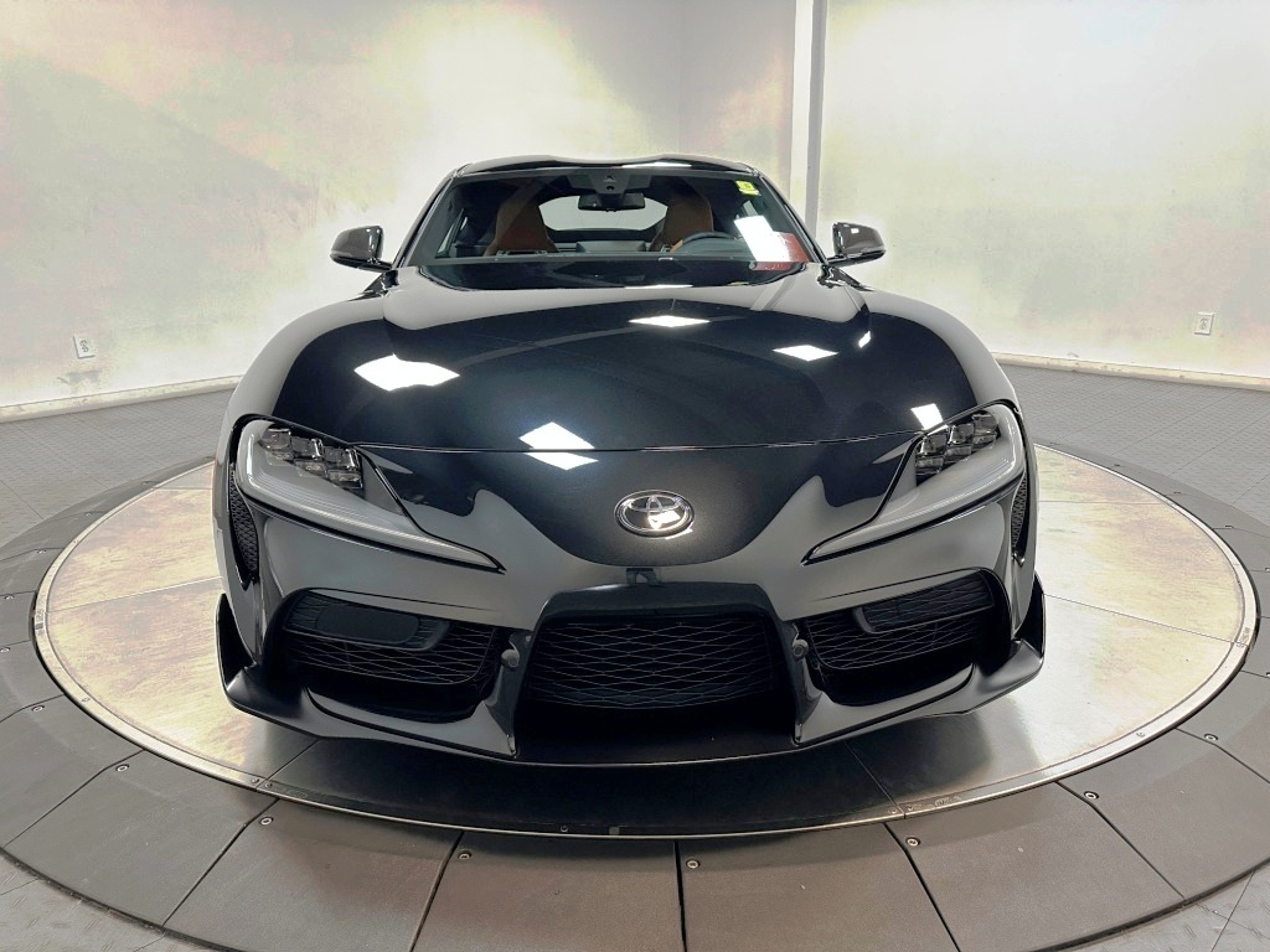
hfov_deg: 71.6
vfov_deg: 56.8
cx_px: 635
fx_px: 881
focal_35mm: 24
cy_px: 476
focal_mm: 6.86
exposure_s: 1/60
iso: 320
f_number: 1.78
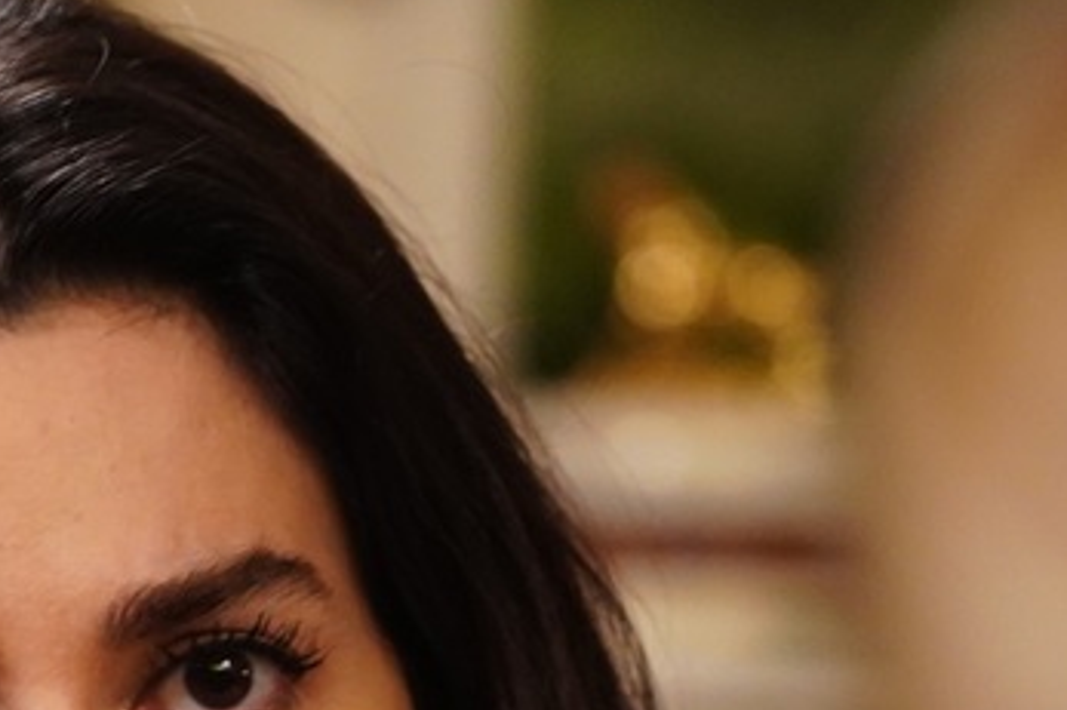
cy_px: 1096
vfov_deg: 2.1
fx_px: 19700
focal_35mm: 665
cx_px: -357
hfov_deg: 3.1
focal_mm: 165
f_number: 4
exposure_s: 1/20
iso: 2500
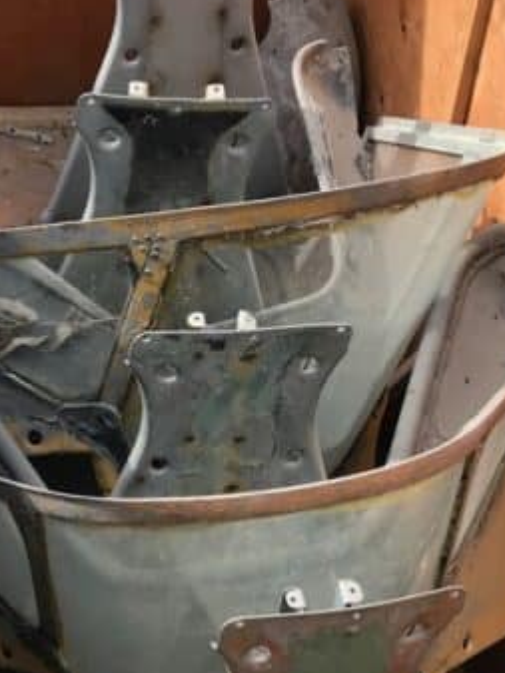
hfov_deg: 16.9
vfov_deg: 21.8
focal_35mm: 85
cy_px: 735
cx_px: -16
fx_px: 1652
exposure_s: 1/553
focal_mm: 3.99
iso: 20
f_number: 1.8
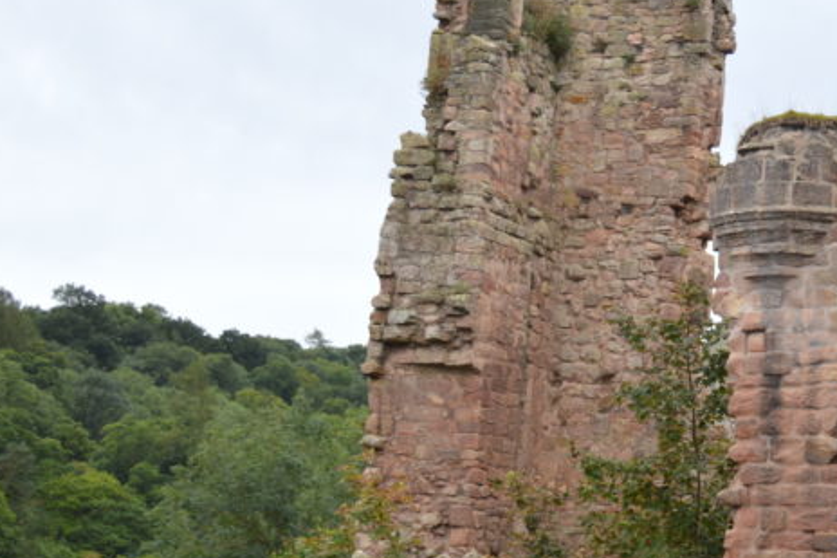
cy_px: 375
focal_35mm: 86
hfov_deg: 23.0
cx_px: 767
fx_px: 1999
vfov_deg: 15.8
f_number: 4
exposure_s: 1/125
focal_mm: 26
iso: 100
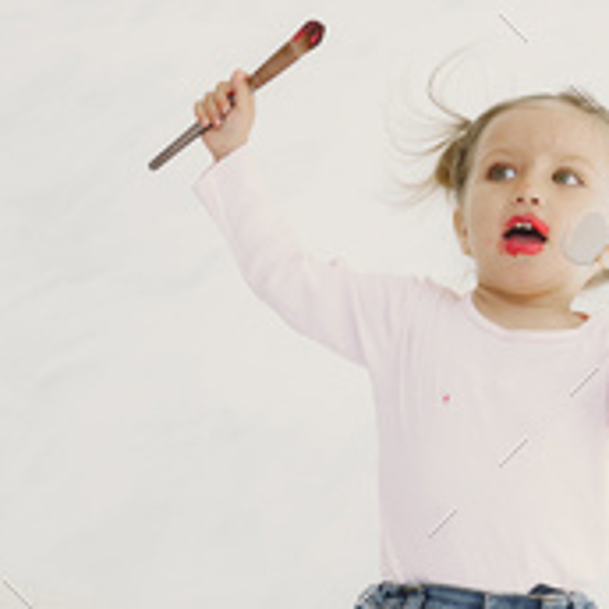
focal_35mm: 102
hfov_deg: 17.0
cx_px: 177
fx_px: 2030
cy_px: 402
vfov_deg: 17.0
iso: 500
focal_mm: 35
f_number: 2.8
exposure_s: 1/640
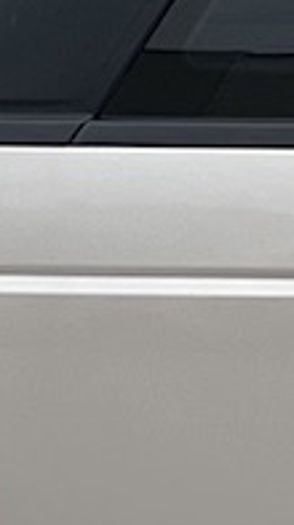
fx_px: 4012
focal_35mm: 289
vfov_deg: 7.5
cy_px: 437
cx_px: 2218
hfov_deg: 3.3
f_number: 1.6
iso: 50
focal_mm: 5.1
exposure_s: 1/1497
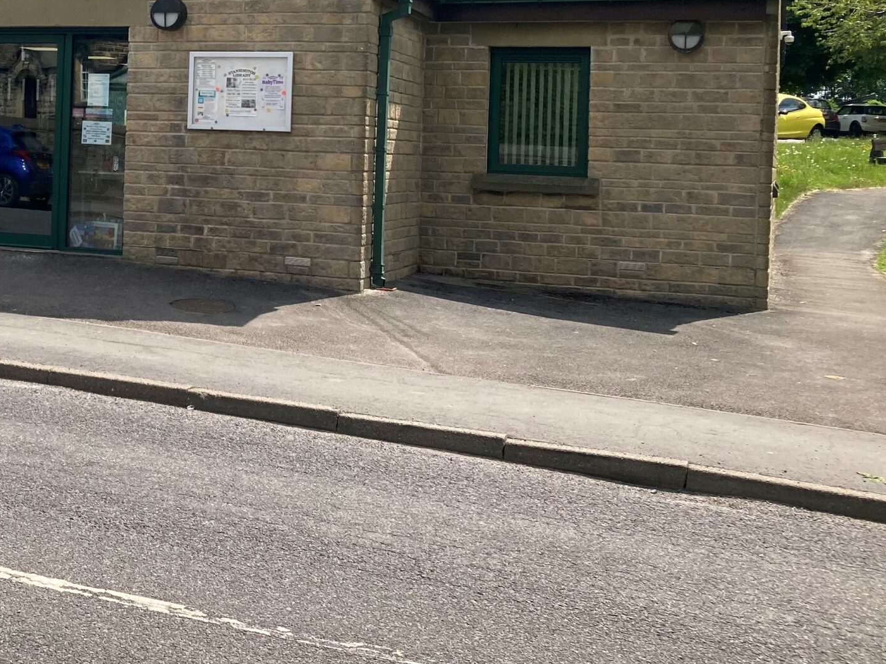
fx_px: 1305
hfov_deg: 35.4
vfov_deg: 28.0
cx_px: 94
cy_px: 134
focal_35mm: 51
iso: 20
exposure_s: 1/2088
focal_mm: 3.99
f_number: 1.8
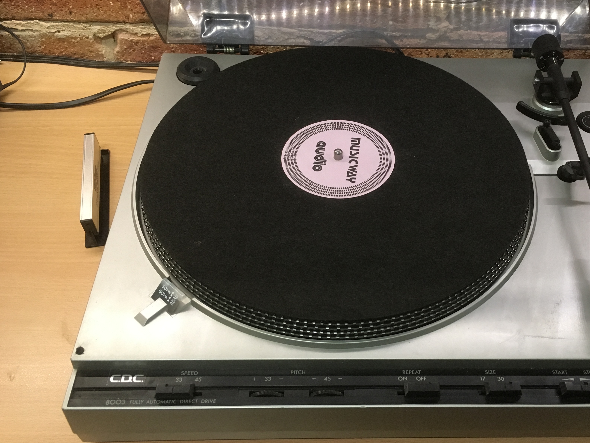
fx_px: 631
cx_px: 364
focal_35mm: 37
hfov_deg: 49.7
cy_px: 222
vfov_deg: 38.7
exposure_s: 1/33
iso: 200
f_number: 2.2
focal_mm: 4.15
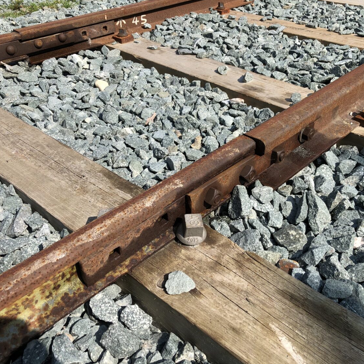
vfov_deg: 48.4
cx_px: 211
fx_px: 404
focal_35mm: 34
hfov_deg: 48.3
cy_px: 177
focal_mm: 3.99
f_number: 1.8
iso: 20
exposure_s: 1/1779
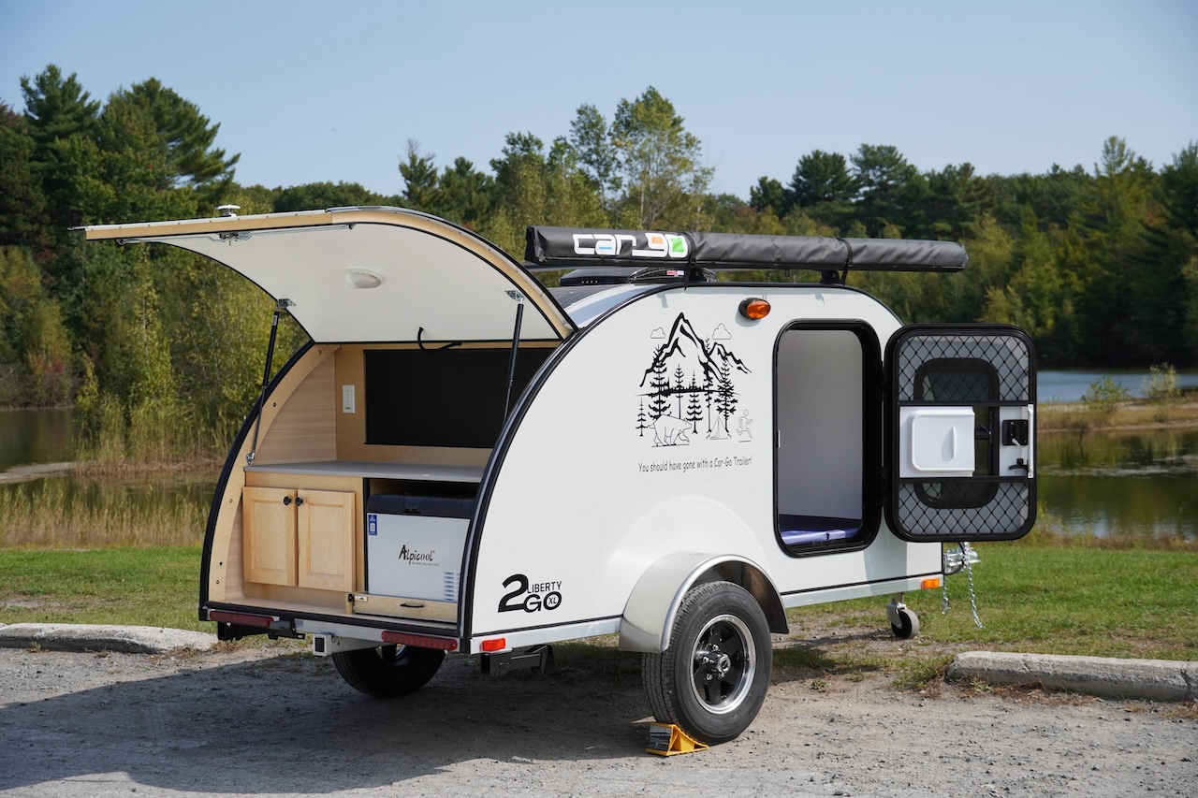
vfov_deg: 20.6
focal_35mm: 66
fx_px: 2196
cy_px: 399
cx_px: 599
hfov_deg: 30.5
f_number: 5
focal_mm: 44
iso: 100
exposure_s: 1/640
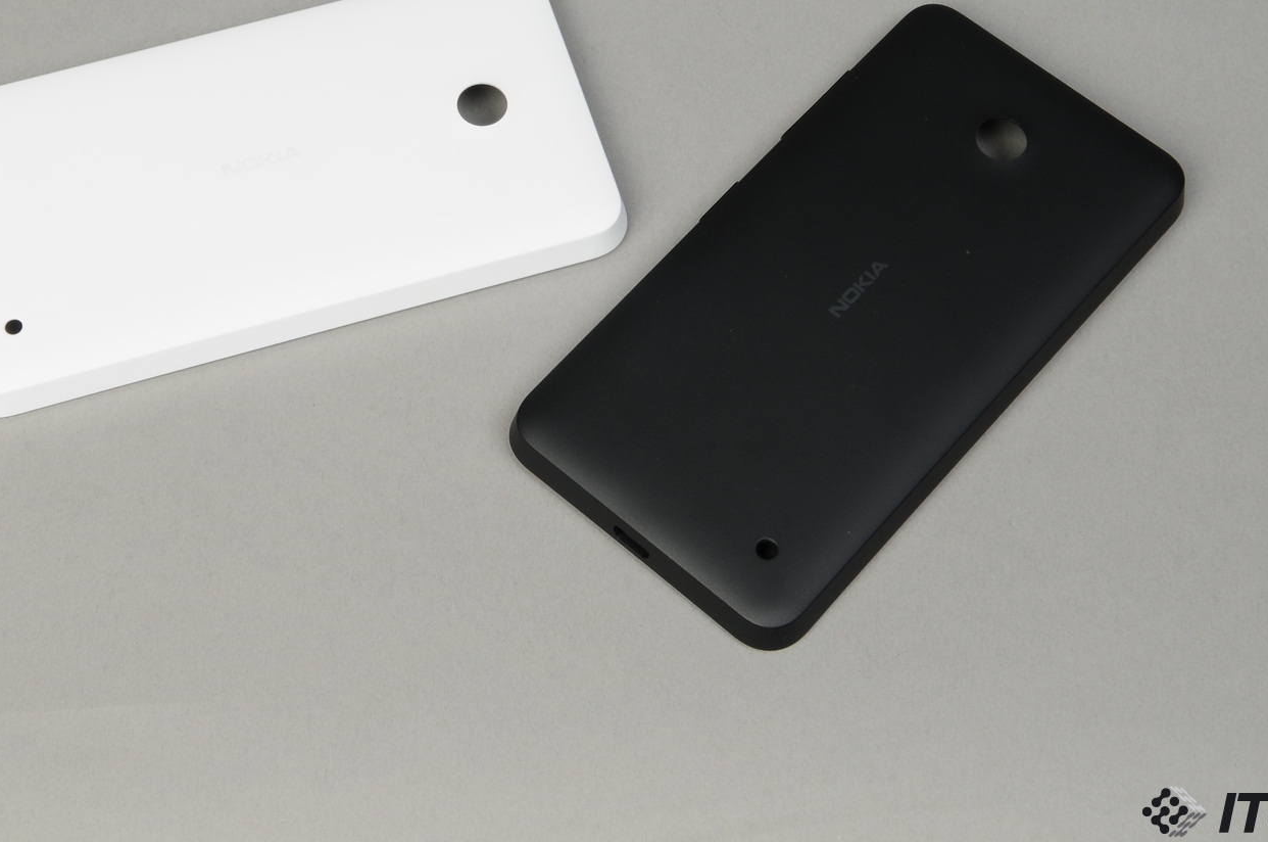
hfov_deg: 29.8
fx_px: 2379
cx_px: 550
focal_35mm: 68
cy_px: 314
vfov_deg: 20.0
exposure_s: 1/100
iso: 200
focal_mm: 35
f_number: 18
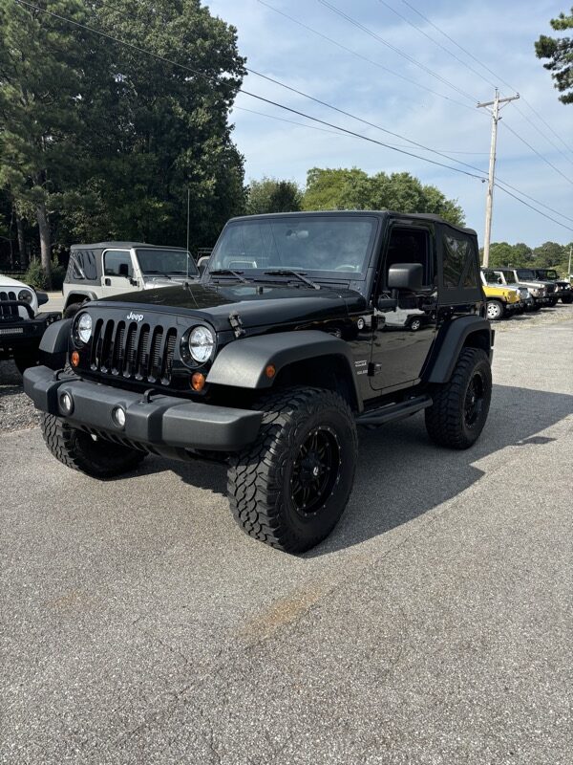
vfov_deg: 67.3
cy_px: 382
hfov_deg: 53.1
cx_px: 286
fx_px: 574
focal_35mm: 26
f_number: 1.6
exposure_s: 1/2710
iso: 50
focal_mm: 5.96
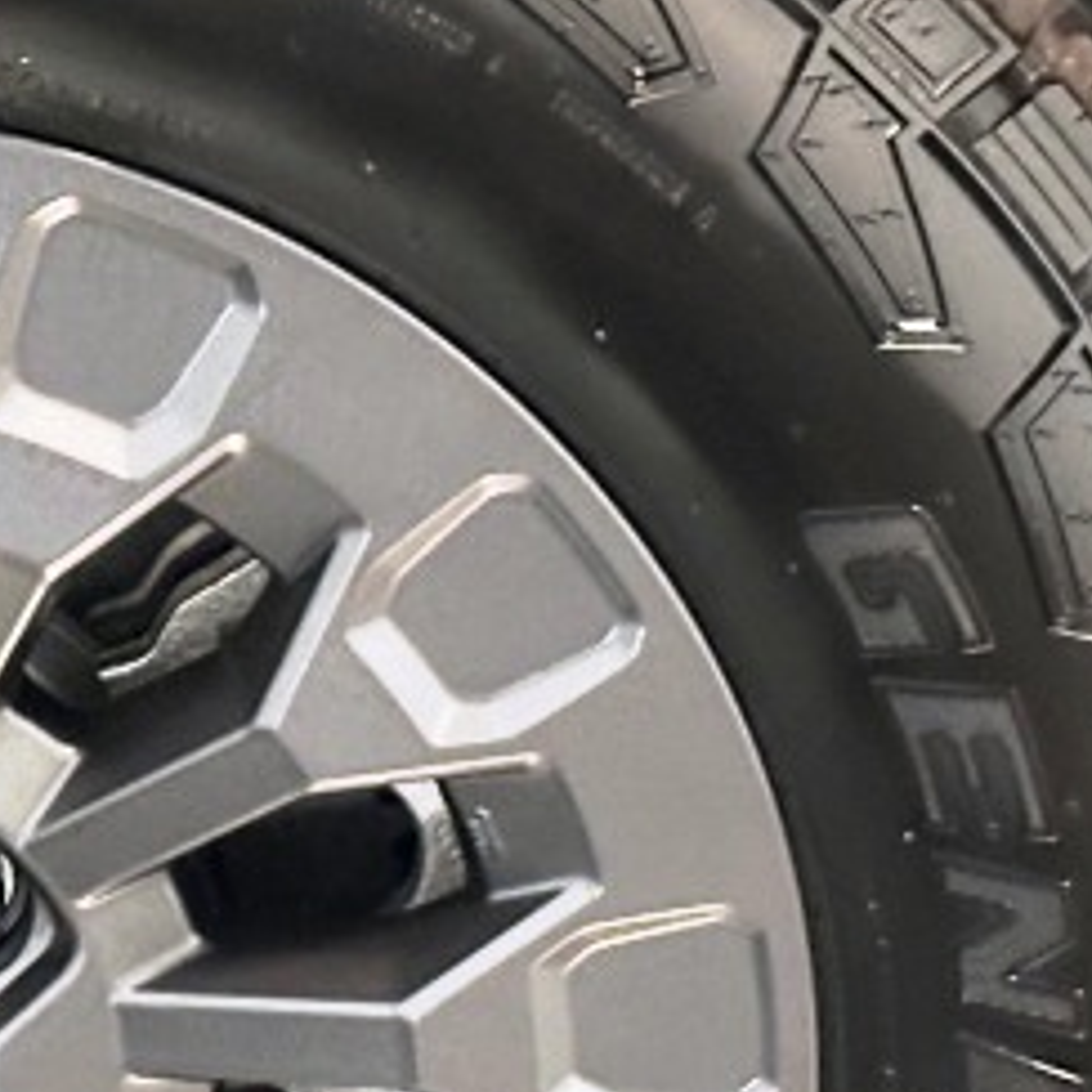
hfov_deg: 9.7
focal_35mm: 178
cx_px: -277
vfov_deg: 9.8
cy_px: 944
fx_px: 6353
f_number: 1.78
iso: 640
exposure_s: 1/24
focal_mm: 6.86
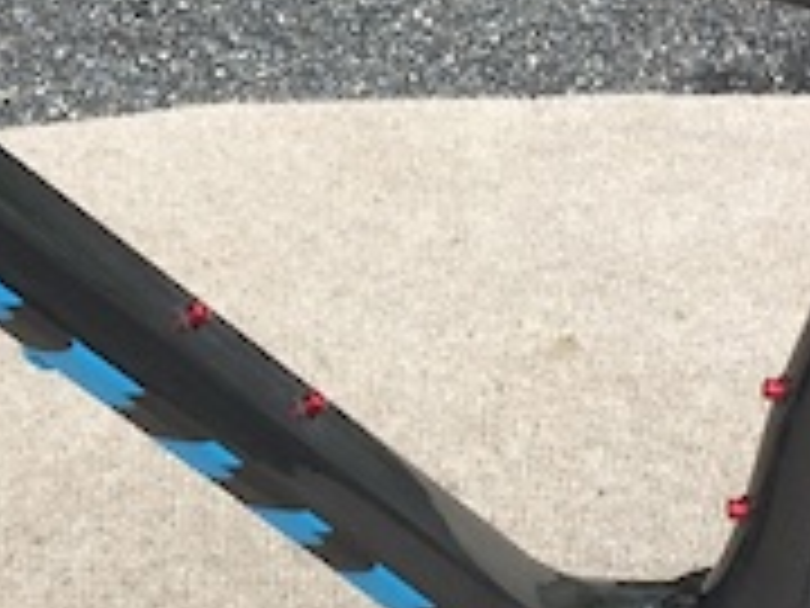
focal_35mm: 129
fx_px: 3019
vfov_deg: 11.5
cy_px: 207
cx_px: 252
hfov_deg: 15.2
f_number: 2.2
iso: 32
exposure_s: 1/60
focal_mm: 4.15
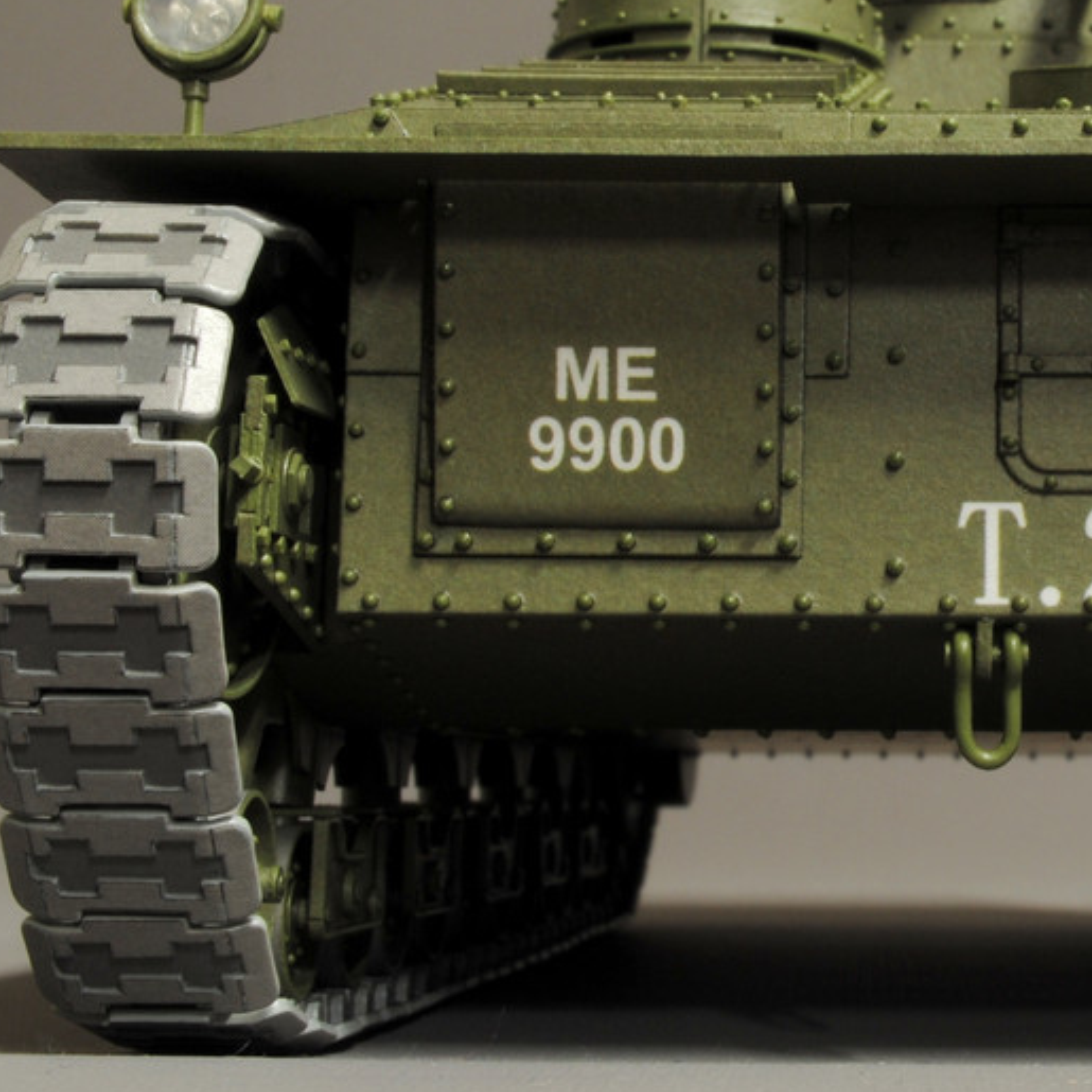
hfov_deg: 21.9
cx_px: 987
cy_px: 356
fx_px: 2748
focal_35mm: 77
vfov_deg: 22.4
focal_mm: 26
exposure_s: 5
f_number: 20
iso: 100
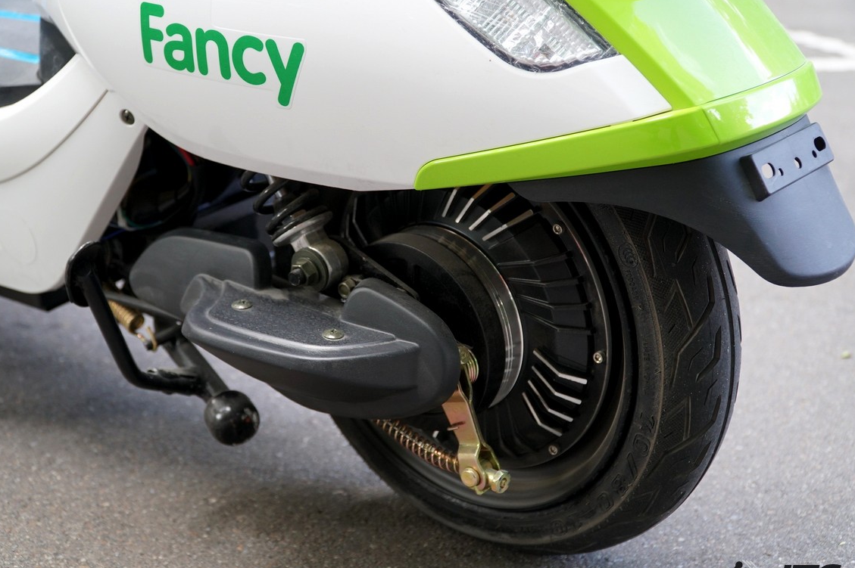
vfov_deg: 26.4
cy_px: 299
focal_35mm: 51
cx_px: 423
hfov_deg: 38.9
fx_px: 1210
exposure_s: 1/160
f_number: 4
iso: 640
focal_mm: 32
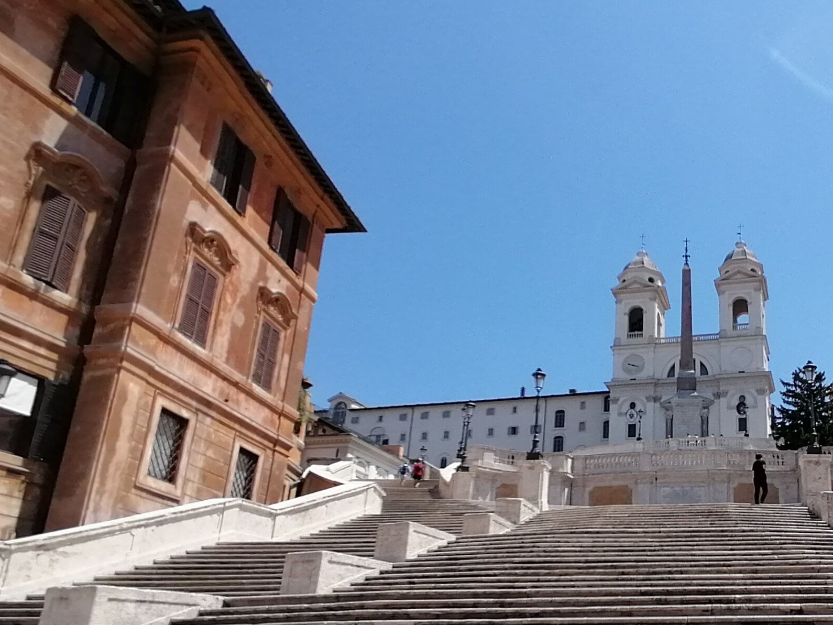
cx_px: 686
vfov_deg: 44.6
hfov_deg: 53.7
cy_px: 431
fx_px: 746
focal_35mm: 31
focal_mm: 2.84
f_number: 2.4
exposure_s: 1/1406
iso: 50
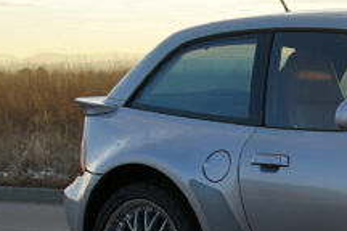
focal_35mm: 154
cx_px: 679
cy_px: 91
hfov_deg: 12.0
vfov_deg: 8.9
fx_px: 1484
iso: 100
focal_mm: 38
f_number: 8
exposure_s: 1/100
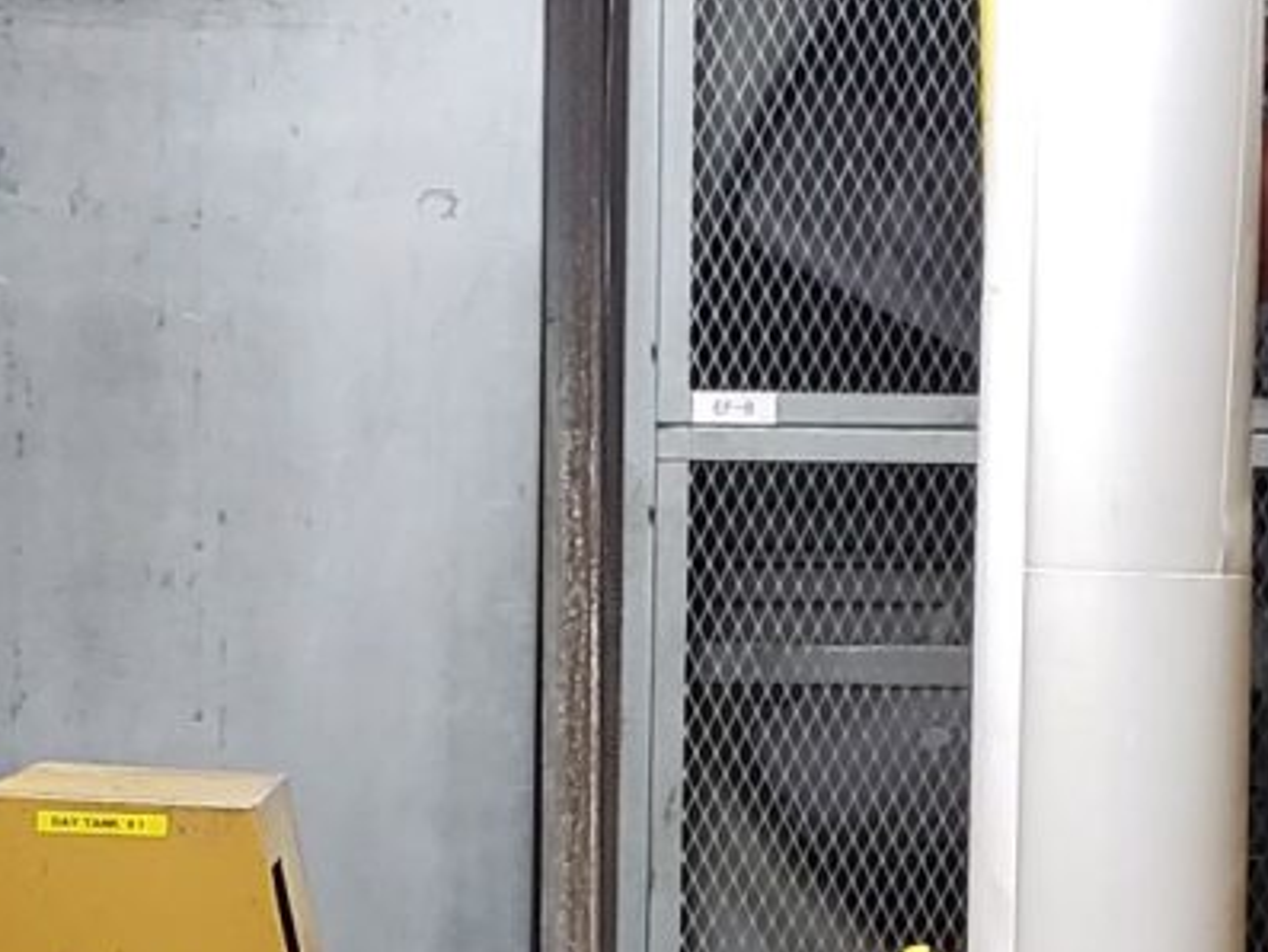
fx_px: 4910
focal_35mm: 134
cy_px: 1041
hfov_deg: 14.7
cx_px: 610
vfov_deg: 10.9
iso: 250
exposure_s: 1/17
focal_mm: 4.3
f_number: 1.5
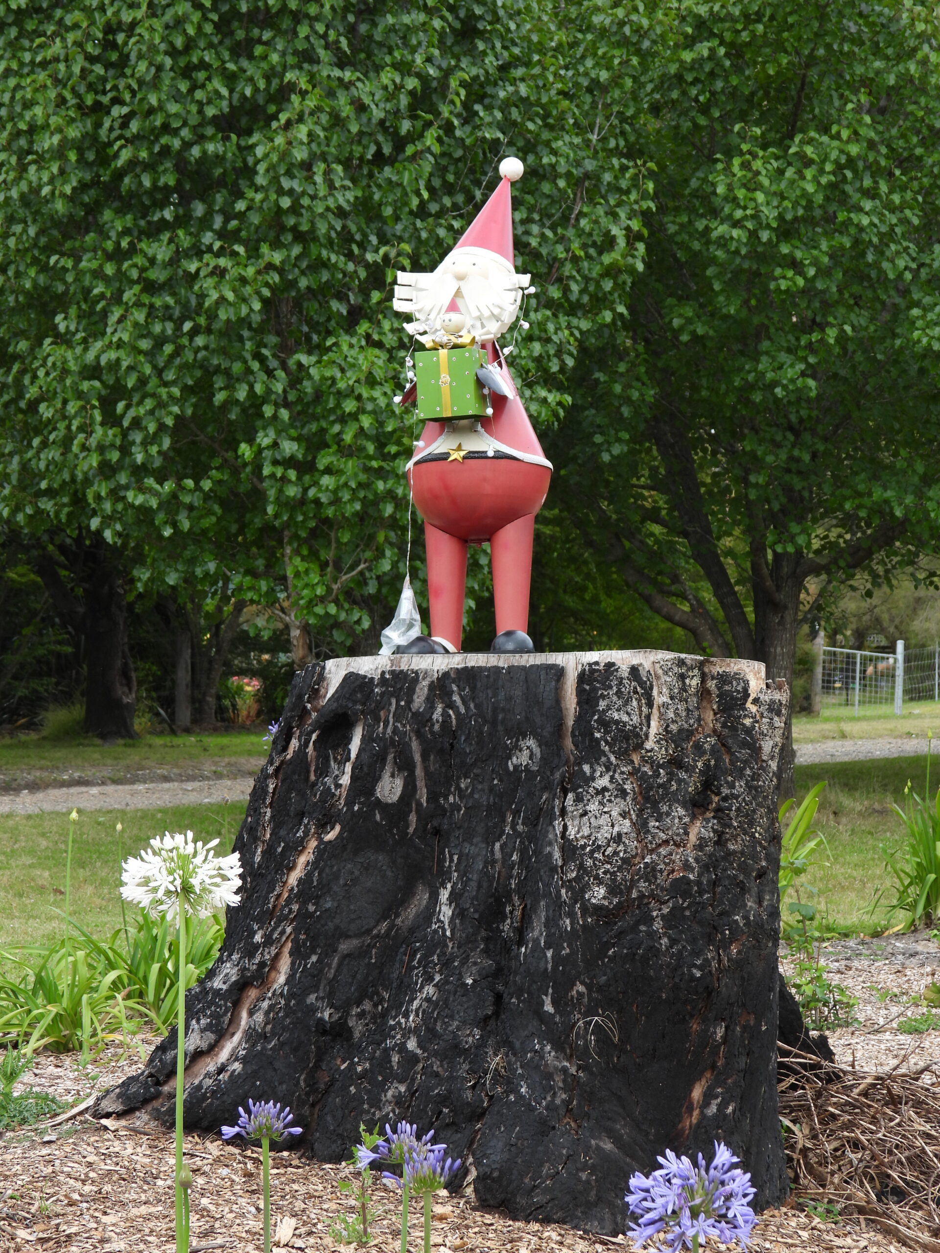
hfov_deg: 12.9
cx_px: 470
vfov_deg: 17.1
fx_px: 4164
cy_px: 626
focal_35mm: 115
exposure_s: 1/200
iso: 100
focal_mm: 20.7
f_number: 4
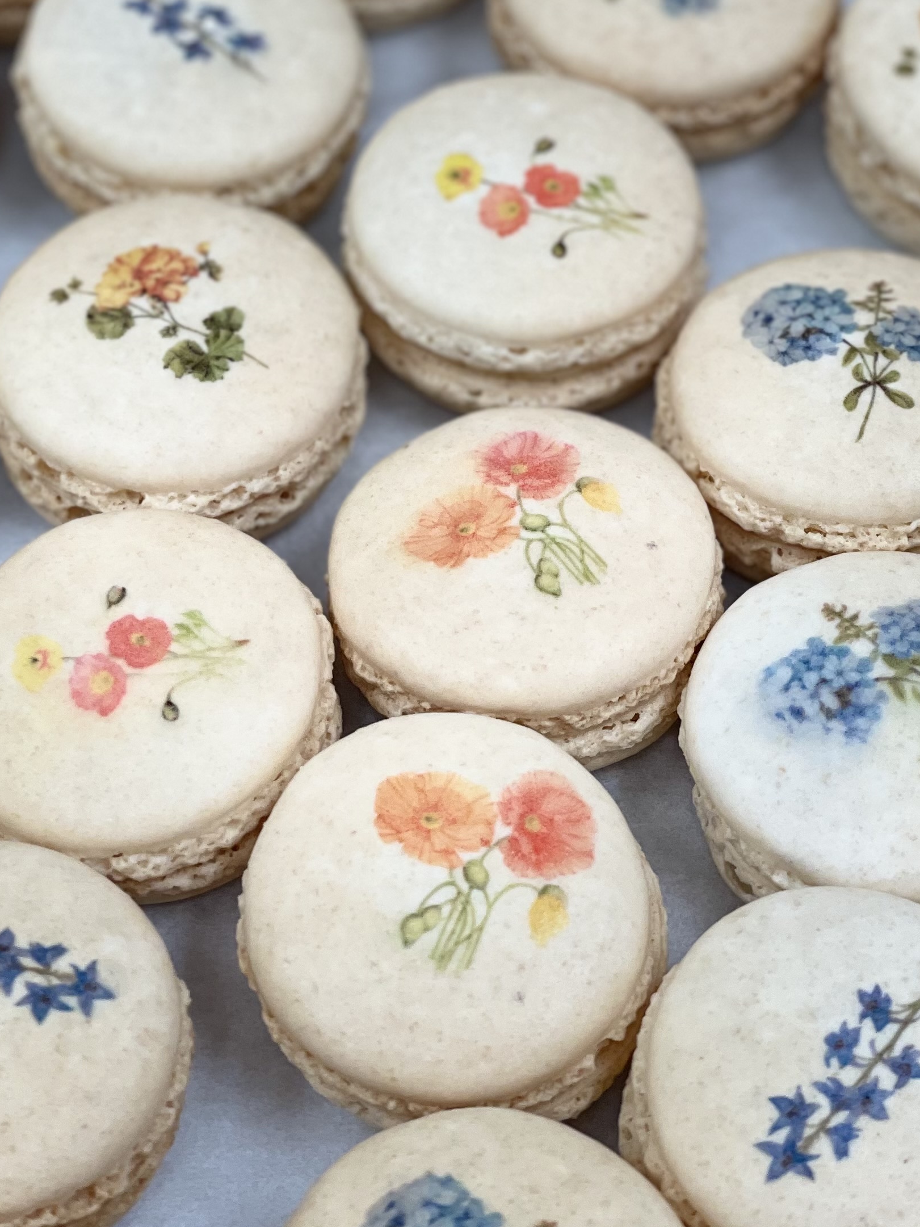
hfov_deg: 15.2
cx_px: 391
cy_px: 279
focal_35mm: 97
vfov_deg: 20.1
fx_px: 3437
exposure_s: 1/120
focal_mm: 6
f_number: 2
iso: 50
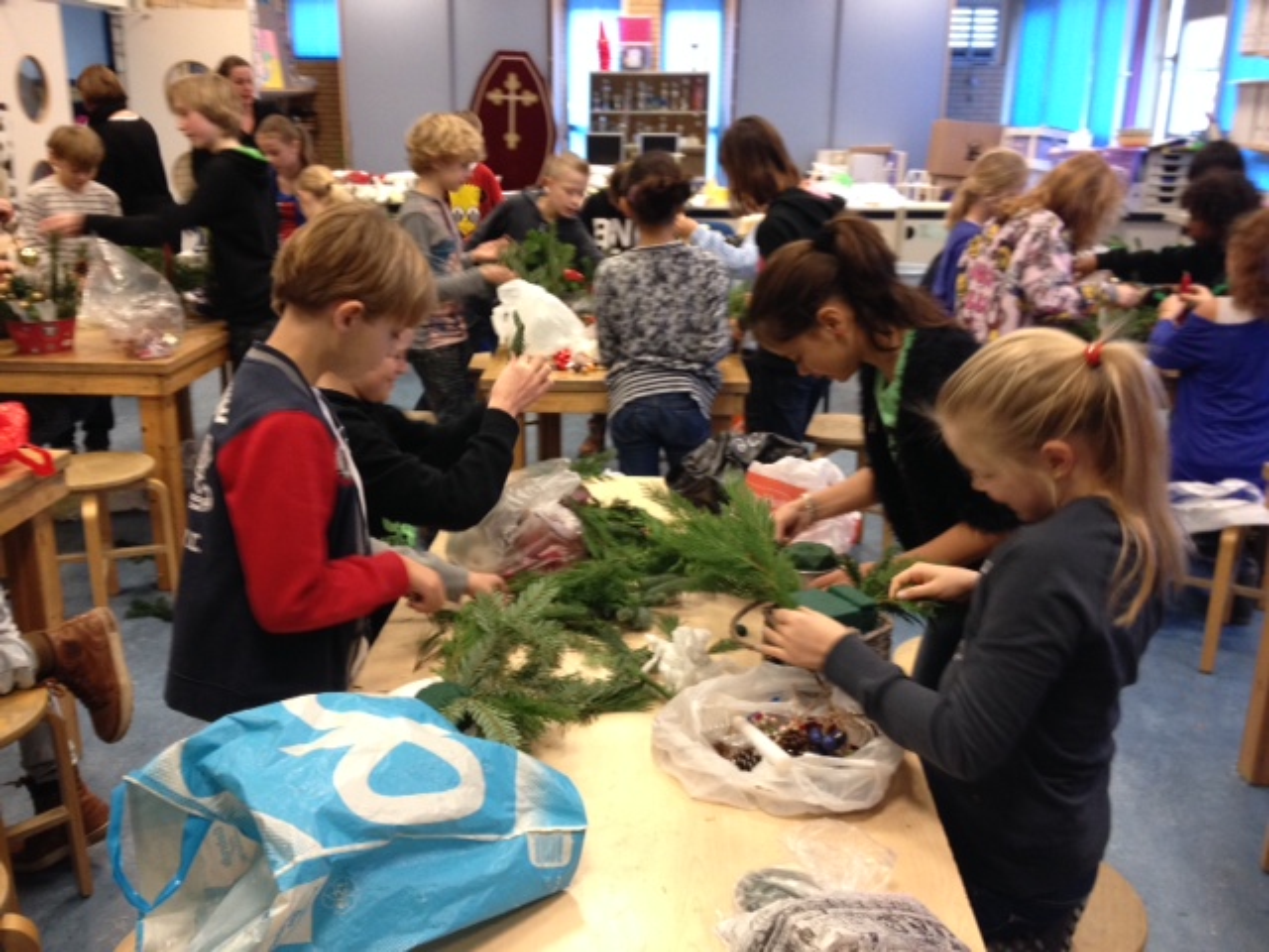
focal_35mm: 35
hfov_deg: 52.6
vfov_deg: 40.7
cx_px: 634
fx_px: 1283
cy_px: 476
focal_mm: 4.28
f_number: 2.4
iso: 160
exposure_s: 1/20
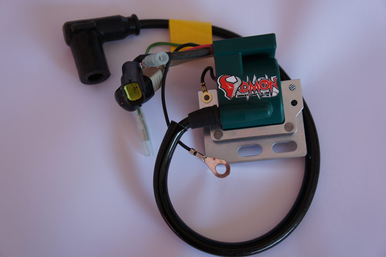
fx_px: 482
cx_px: 193
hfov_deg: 43.6
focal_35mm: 45
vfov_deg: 29.8
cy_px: 128
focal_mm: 30
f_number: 5.6
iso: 200
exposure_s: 1/80
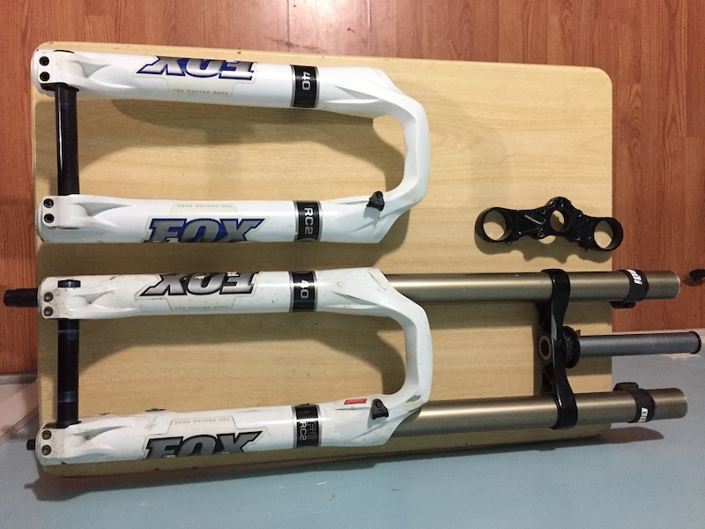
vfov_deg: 48.2
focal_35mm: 29
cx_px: 352
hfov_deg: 61.7
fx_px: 591
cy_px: 264
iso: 250
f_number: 2.2
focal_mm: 4.15
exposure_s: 1/30
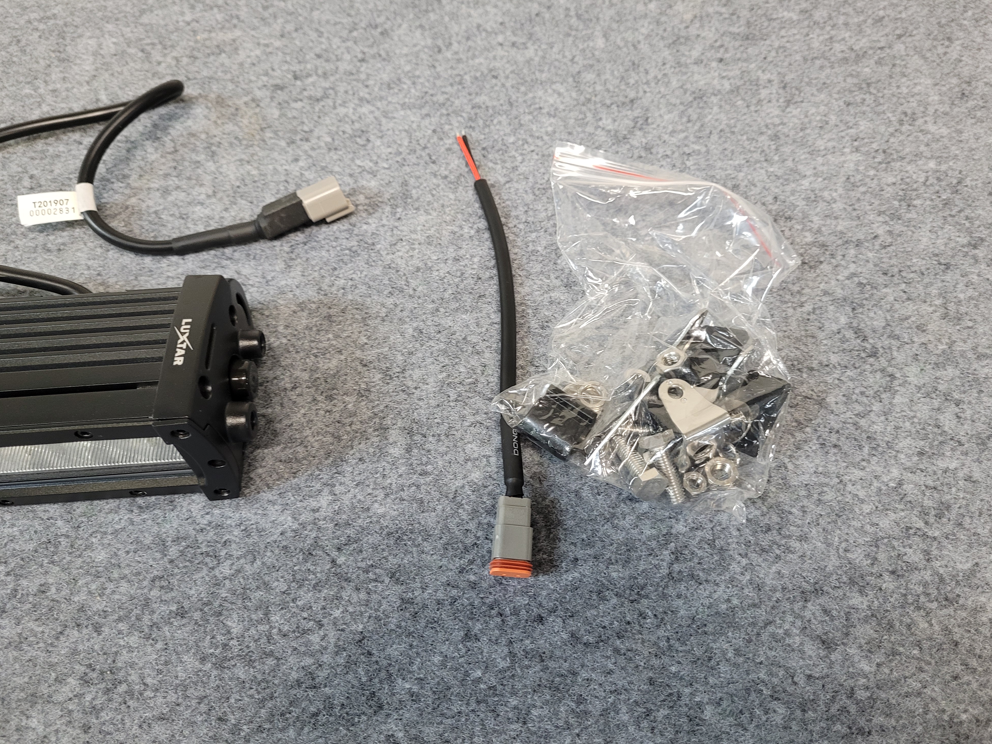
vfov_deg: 51.3
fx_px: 774
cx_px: 494
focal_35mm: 27
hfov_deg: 65.3
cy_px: 382
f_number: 1.8
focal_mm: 5.4
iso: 500
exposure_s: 1/50
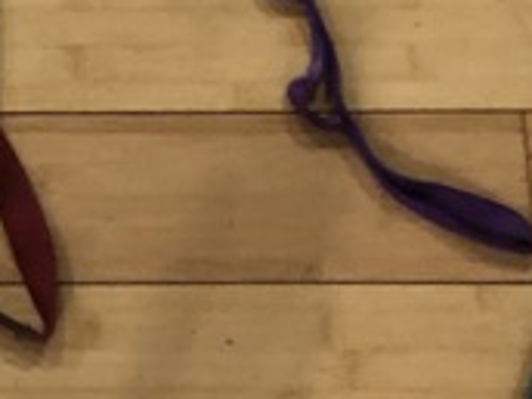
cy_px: -436
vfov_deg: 10.9
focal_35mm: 122
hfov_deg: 15.4
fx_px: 1875
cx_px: -150
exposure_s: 1/15
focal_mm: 3.99
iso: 80
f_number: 1.8
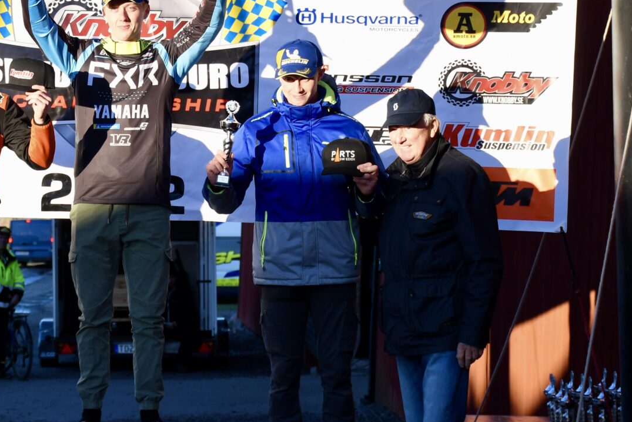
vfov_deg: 11.4
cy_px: 191
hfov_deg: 16.9
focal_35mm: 120
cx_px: 117
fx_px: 2107
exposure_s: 1/500
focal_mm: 42
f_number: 5
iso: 320
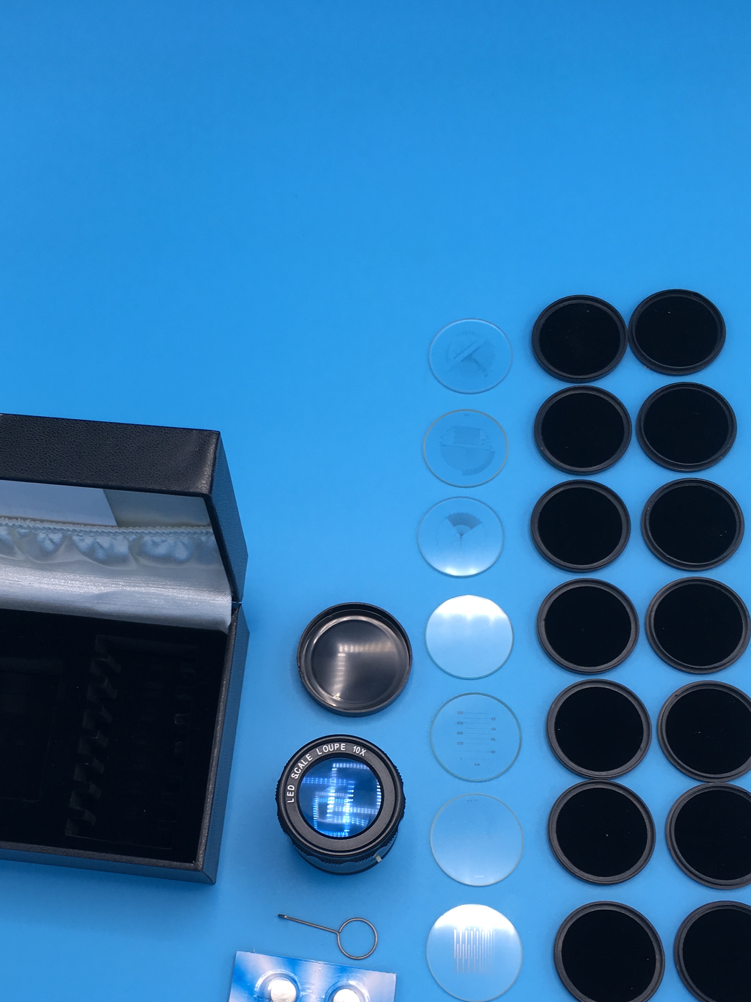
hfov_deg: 35.8
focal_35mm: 40
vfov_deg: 46.0
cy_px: 681
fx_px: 1157
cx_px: 287
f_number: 2.2
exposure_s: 1/122
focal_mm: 4.15
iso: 25
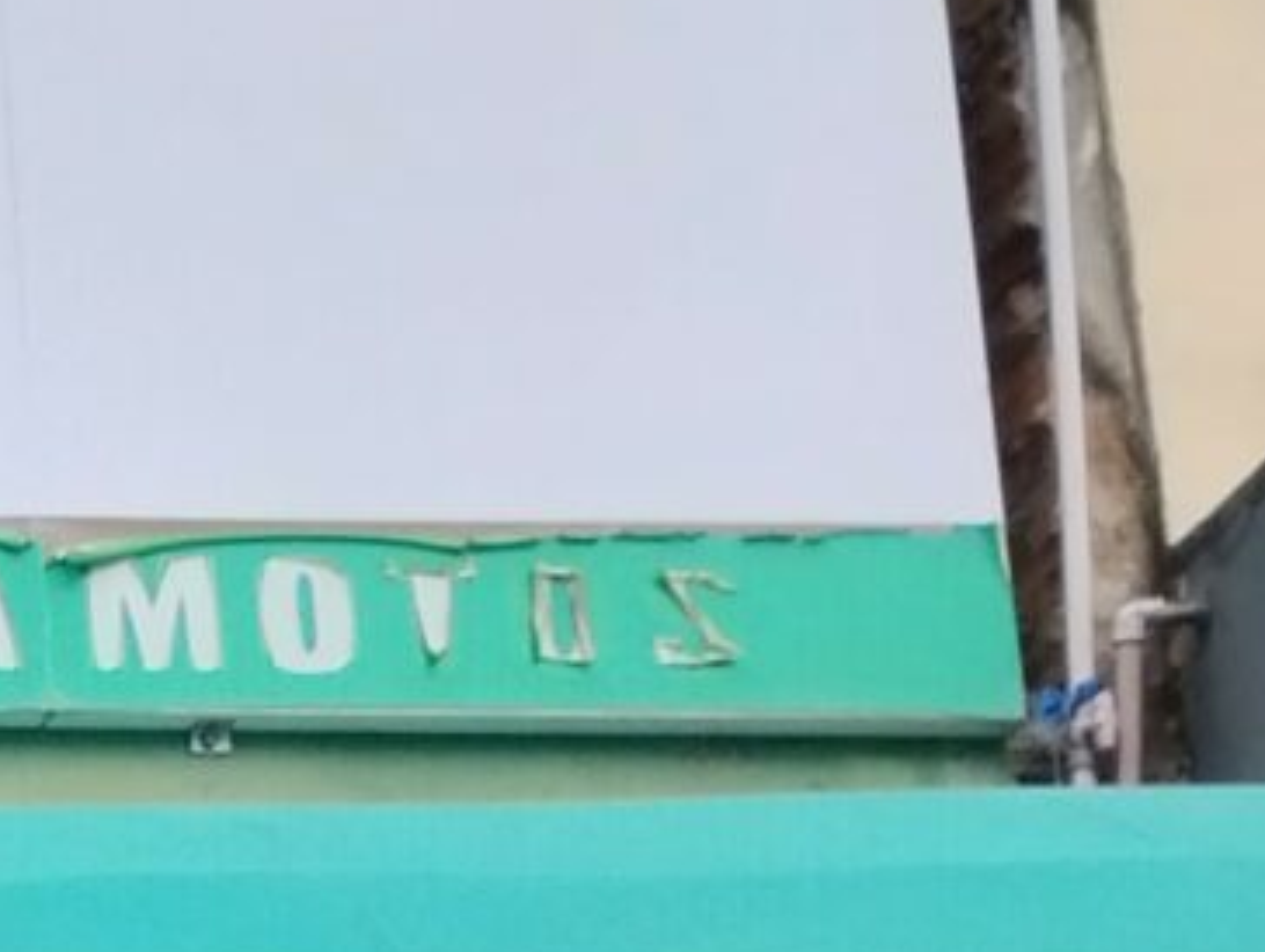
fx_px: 7209
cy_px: 2071
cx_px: -2460
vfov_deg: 7.2
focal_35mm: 197
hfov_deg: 8.5
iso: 100
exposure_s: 1/235
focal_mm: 4.27
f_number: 1.8
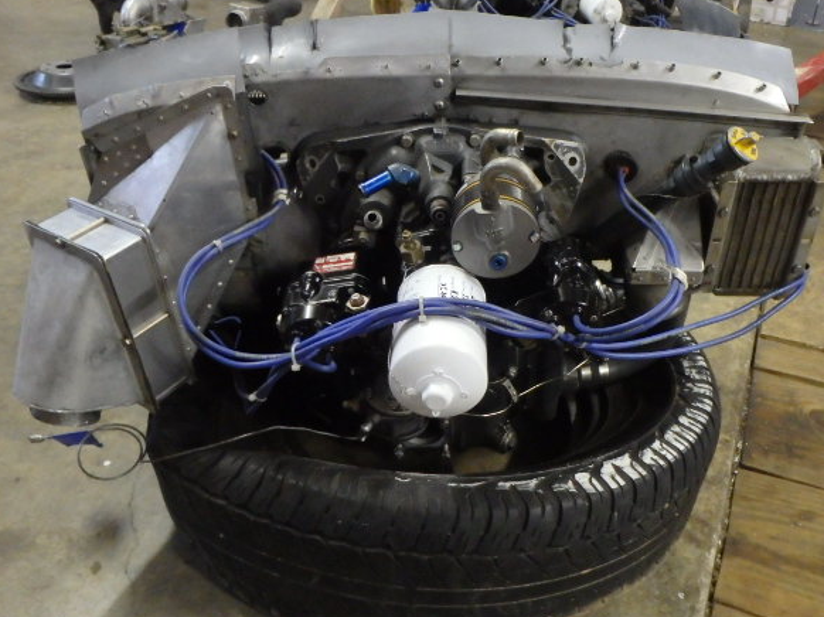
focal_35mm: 33
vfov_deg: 42.9
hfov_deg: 55.3
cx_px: 439
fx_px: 785
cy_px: 318
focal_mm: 5.4
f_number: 4.1
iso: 1600
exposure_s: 1/15
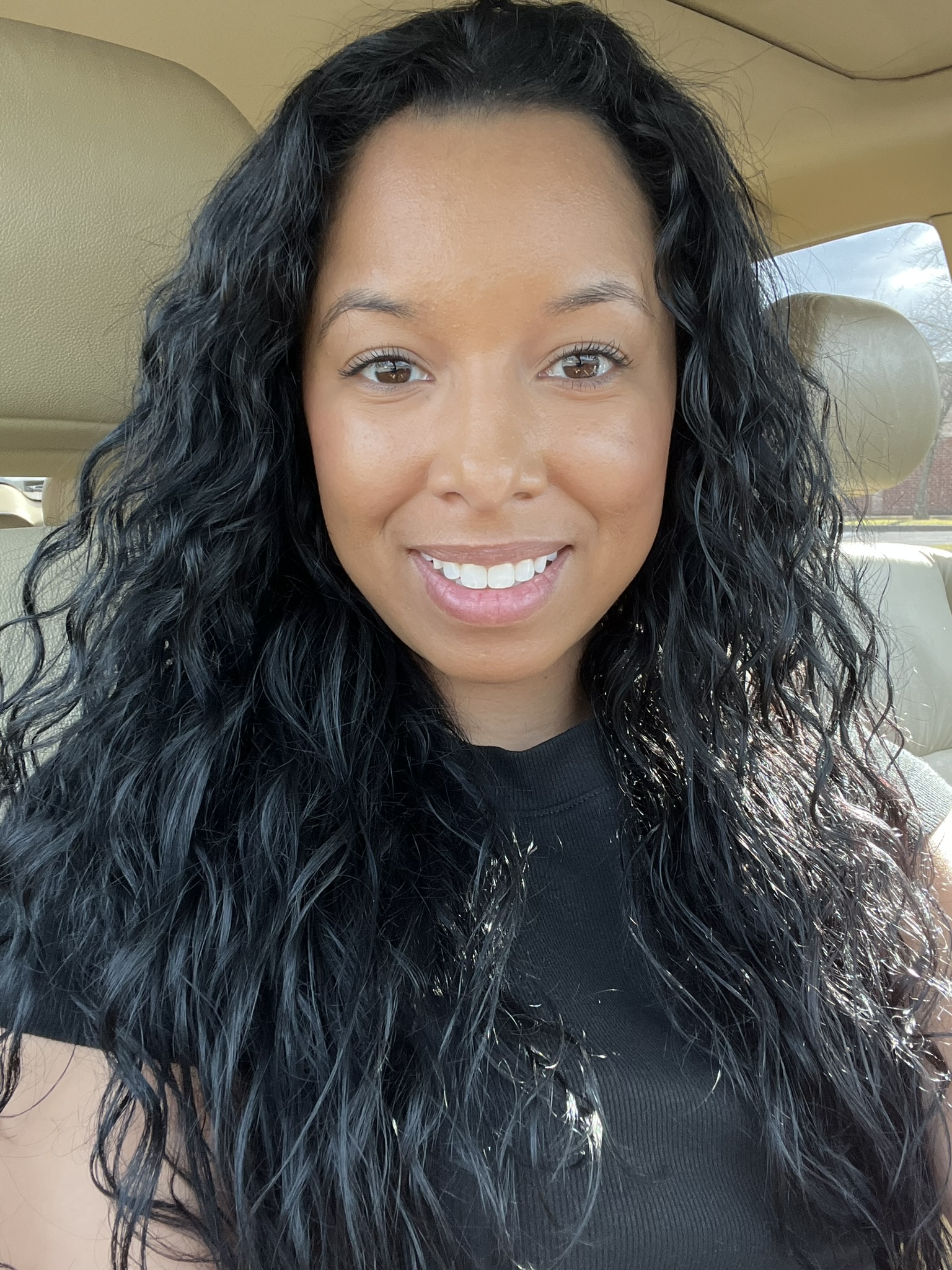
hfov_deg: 46.8
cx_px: 476
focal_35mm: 30
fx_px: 1100
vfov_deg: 60.0
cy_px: 635
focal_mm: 2.71
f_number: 2.2
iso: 80
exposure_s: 1/121
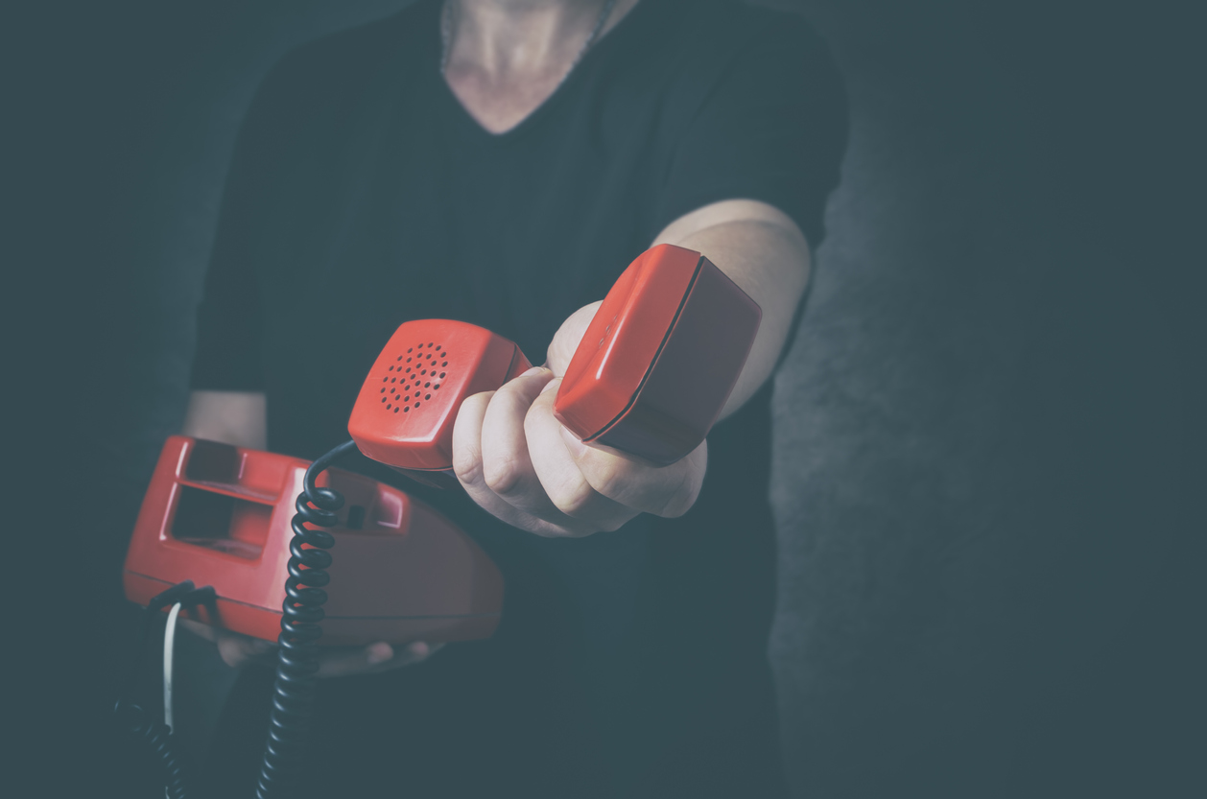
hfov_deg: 37.9
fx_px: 1756
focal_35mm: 52
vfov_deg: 25.6
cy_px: 400
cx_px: 604
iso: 100
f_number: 11
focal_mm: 35
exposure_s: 1/125
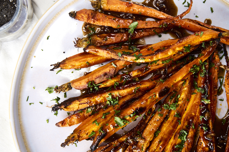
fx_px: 496
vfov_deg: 17.5
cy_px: 76
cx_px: 114
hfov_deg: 26.0
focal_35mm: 78
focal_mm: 52
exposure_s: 1/100
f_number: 8
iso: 100
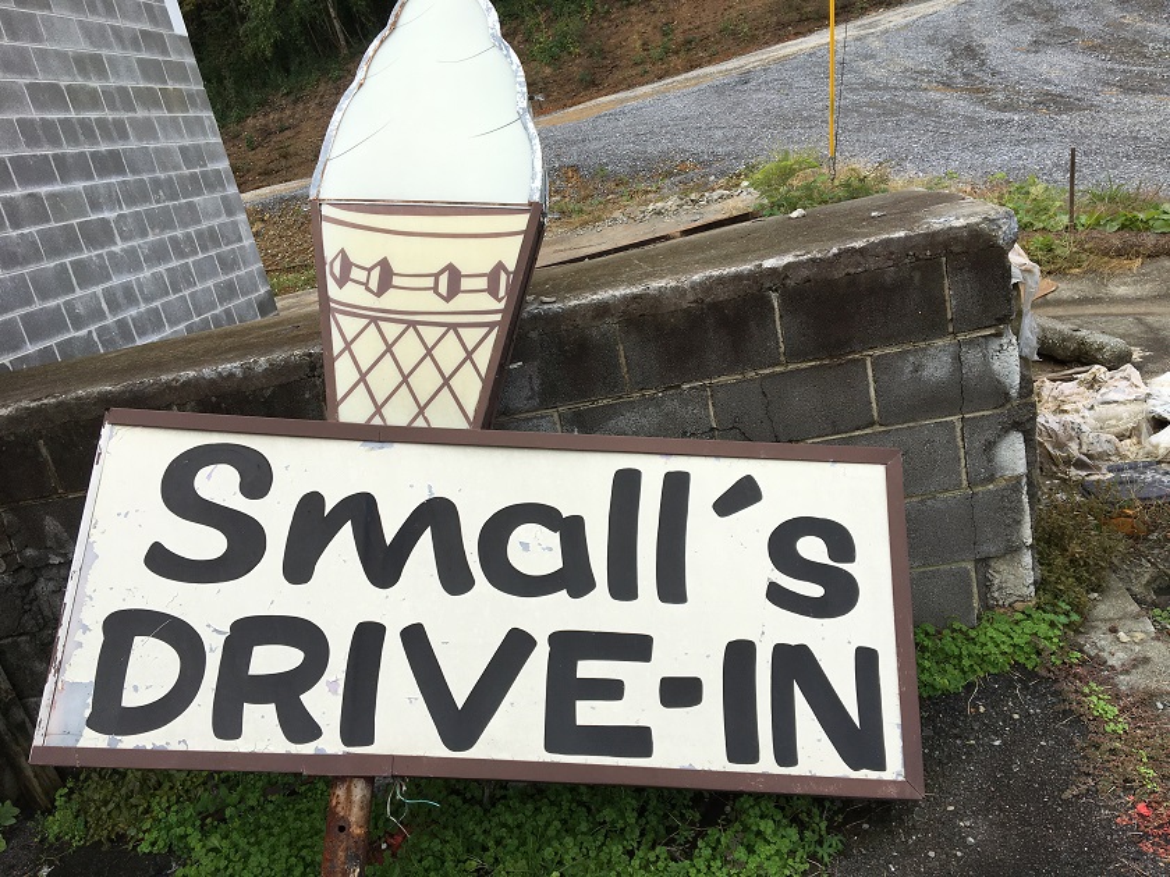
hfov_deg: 61.7
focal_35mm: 29
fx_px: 980
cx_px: 585
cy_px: 438
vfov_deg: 48.2
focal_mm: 4.15
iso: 25
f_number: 2.2
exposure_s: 1/845
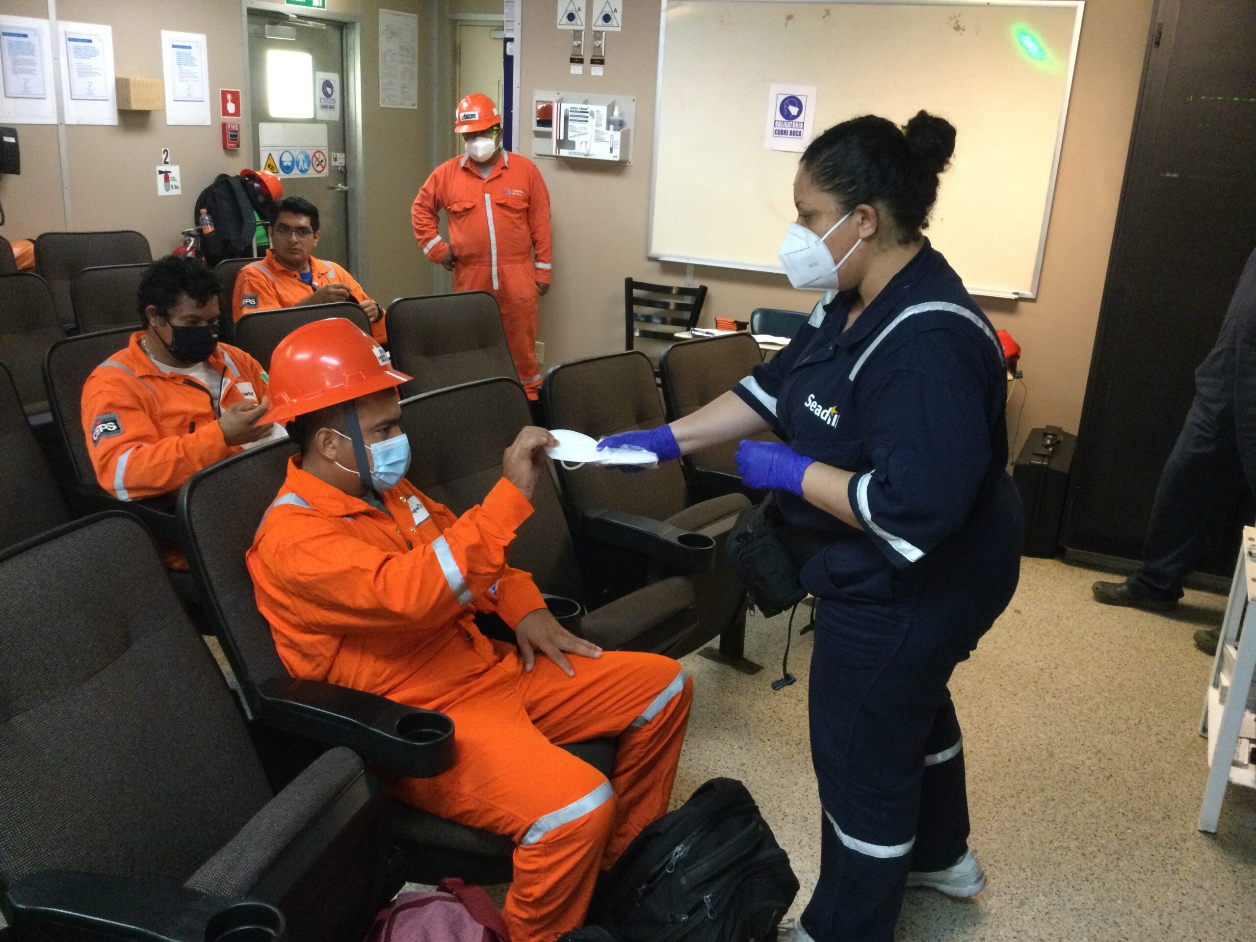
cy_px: 471
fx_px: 1125
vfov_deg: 45.4
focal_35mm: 31
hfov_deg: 58.4
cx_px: 628
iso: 200
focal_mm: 3.3
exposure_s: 1/30
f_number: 2.4
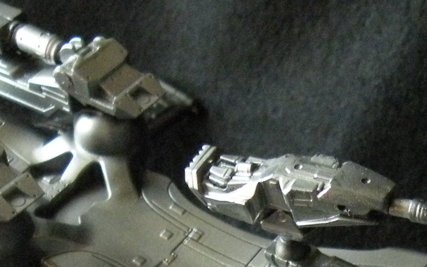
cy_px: 473
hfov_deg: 20.1
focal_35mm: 100
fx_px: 1164
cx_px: 430
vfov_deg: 12.1
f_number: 2.8
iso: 400
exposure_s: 1/36
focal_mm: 4.7
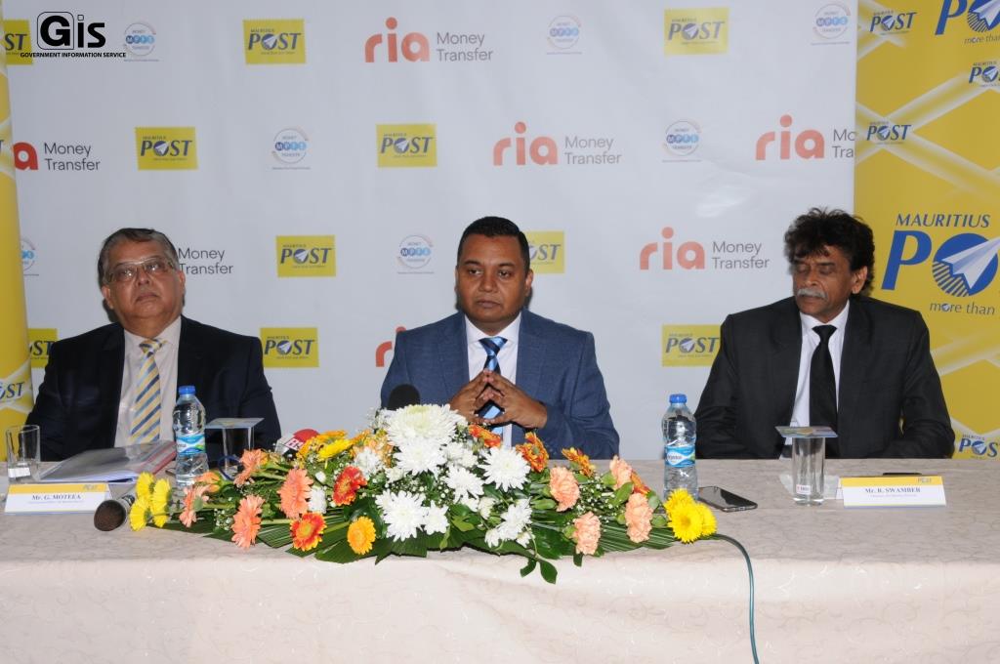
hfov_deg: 37.9
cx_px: 500
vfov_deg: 25.7
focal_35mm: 52
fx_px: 1456
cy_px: 332
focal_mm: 35
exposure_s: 1/160
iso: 400
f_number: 14
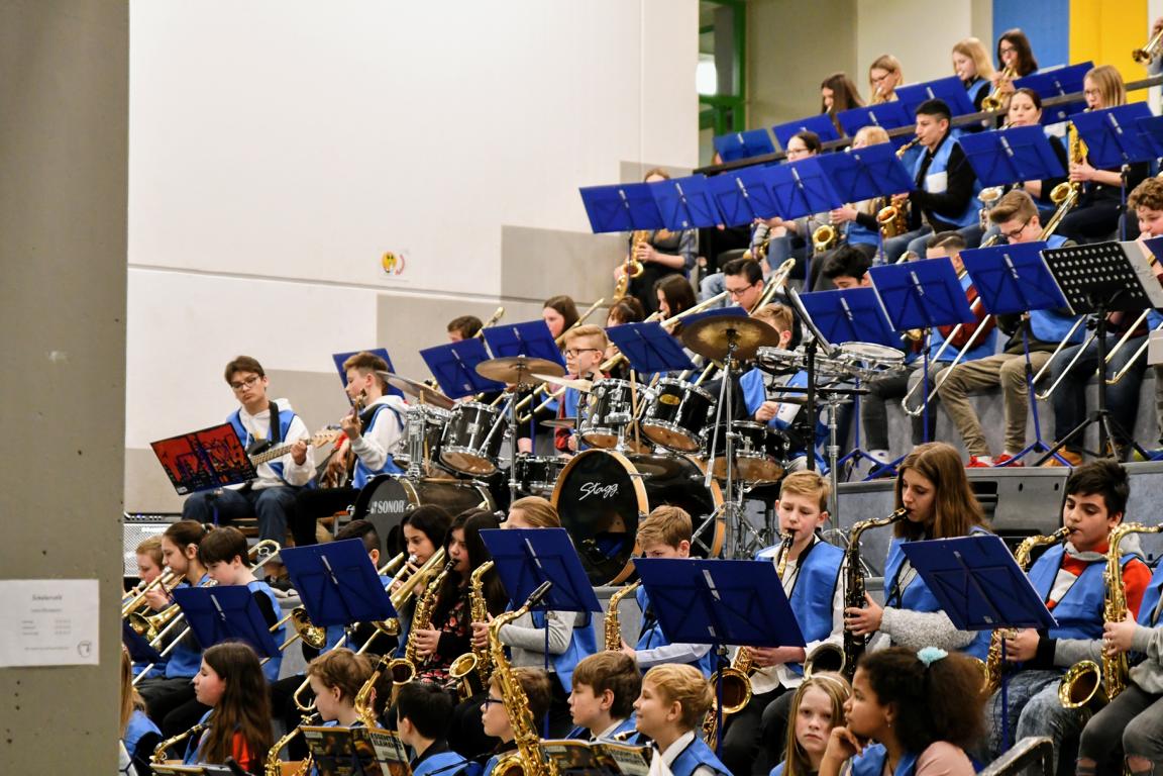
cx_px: 582
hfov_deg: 19.5
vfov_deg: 13.0
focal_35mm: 105
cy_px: 388
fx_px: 3392
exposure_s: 1/200
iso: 3200
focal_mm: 70
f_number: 2.8
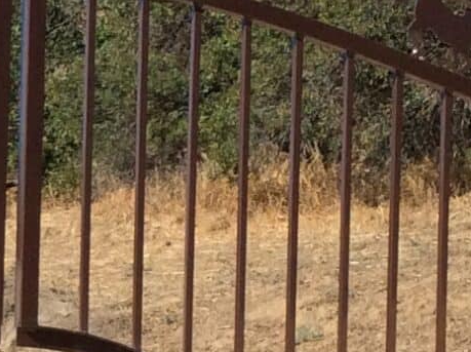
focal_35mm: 184
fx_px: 2500
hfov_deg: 10.5
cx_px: -193
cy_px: 274
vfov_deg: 8.0
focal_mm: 3.3
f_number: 2.4
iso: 32
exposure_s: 1/1590
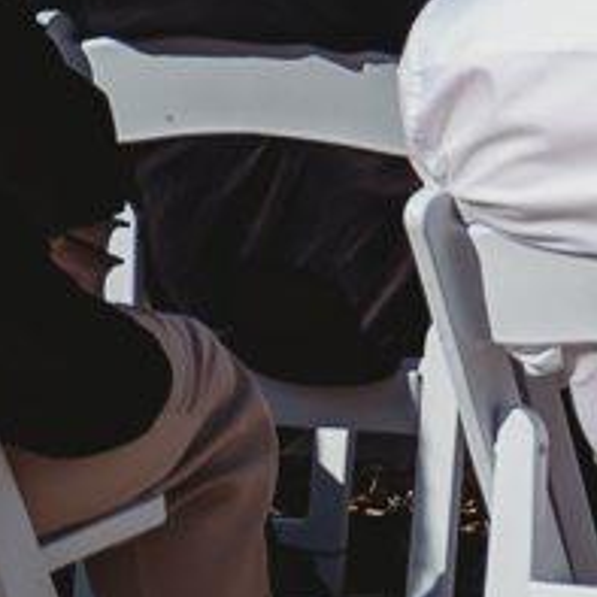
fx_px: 6010
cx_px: 2758
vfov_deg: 5.6
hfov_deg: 4.9
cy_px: -552
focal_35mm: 308
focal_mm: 33
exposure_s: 1/4000
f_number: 2.8
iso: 160
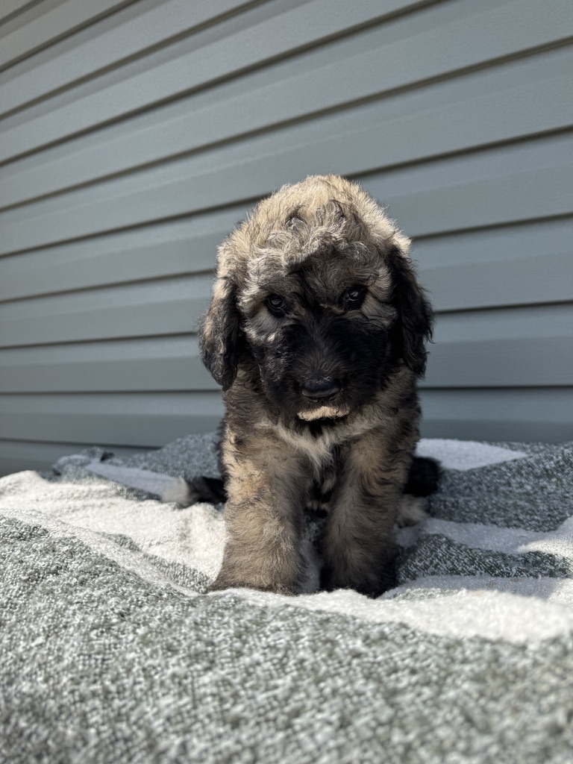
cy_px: 382
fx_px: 530
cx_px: 286
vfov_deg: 71.6
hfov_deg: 56.8
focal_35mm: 24
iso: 80
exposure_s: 1/4950
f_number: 1.78
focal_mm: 6.76
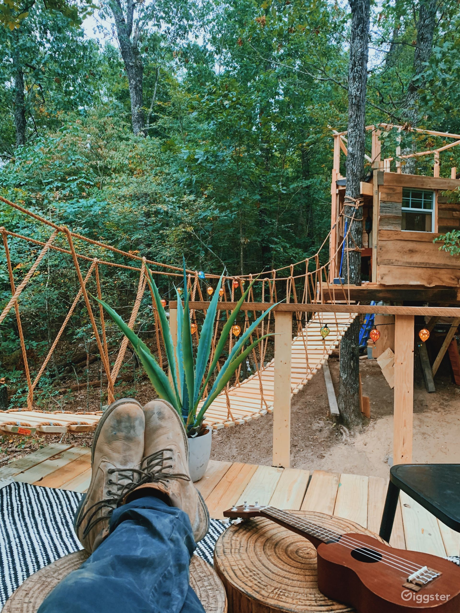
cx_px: 230
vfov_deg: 67.3
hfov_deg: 53.1
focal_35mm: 26
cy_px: 306
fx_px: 461
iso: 250
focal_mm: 4.25
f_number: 1.8
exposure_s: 1/60
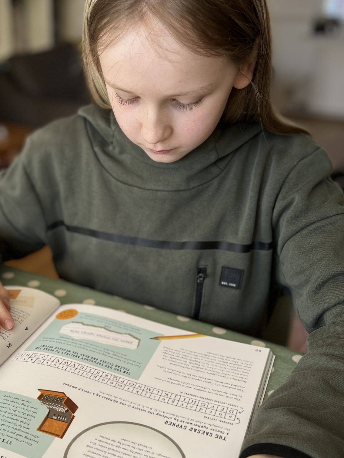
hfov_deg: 32.4
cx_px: 97
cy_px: 288
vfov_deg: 42.6
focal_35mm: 44
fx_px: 583
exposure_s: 1/121
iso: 40
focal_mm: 5.7
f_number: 1.5
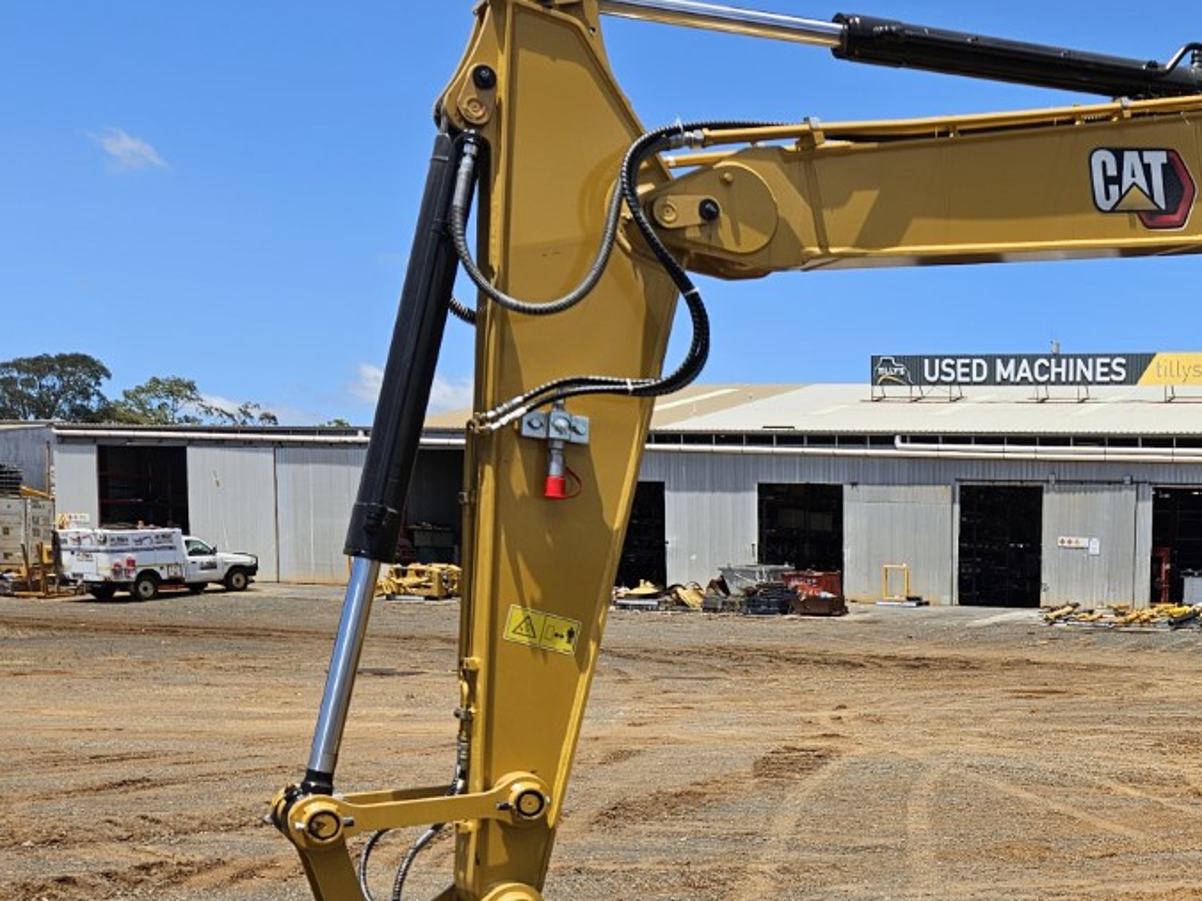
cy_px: 745
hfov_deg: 35.5
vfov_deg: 28.9
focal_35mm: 49
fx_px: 1701
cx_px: 1182
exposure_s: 1/1751
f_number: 1.8
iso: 25
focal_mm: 5.4
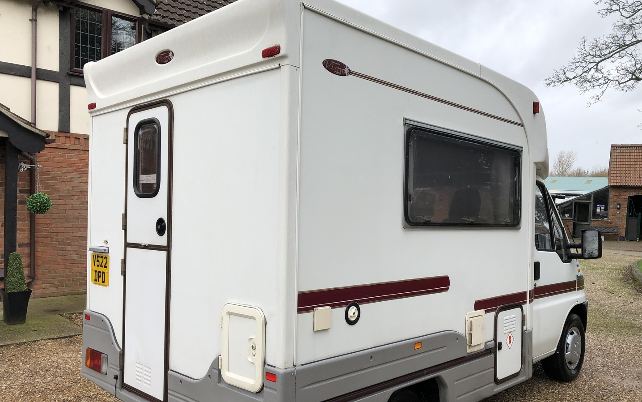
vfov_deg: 40.5
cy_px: 230
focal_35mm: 31
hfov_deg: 61.2
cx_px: 322
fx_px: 542
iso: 20
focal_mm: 3.99
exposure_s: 1/827
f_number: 1.8
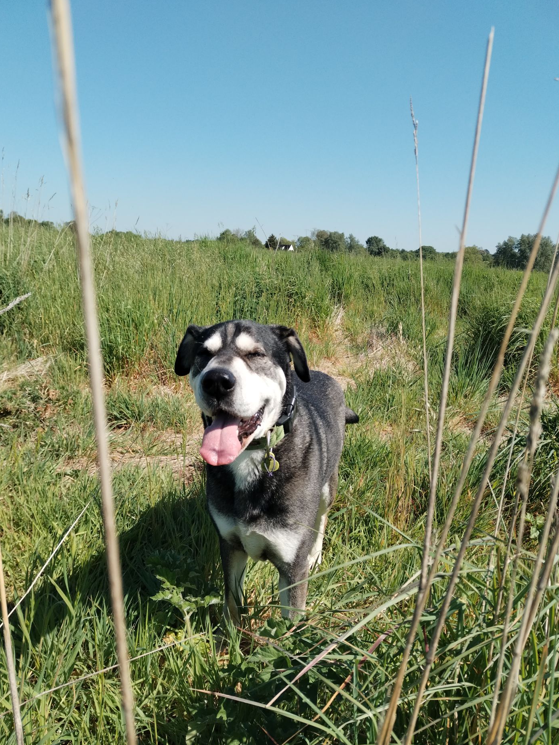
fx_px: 603
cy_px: 399
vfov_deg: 63.4
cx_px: 271
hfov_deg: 49.7
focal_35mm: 28
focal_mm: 4.75
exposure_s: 1/1084
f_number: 1.8
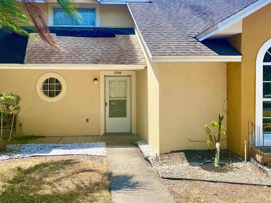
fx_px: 258
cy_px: 92
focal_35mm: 33
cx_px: 122
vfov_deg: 42.9
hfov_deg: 55.3
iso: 32
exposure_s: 1/1330
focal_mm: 4.25
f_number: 1.8
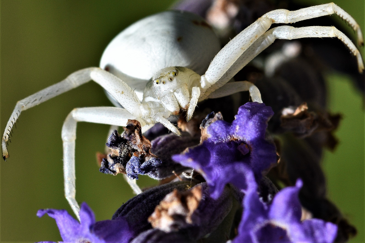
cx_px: 182
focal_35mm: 135
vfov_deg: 10.2
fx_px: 1369
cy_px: 122
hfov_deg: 15.2
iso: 320
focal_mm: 90
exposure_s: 1/250
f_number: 18
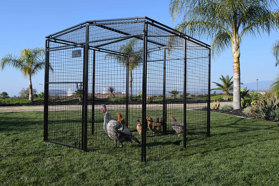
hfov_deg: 57.2
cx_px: 140
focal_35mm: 33
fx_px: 256
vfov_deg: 39.9
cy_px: 93
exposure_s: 1/320
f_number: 9
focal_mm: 22
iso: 200
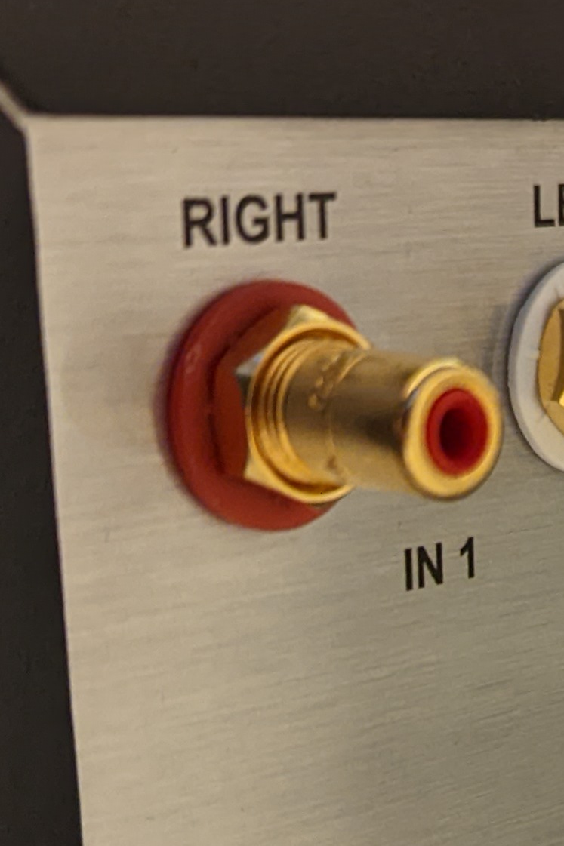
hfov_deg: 14.3
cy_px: 745
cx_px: 779
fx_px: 2139
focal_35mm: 91
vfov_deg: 21.9
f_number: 1.85
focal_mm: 6.81
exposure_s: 1/23.8
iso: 1085
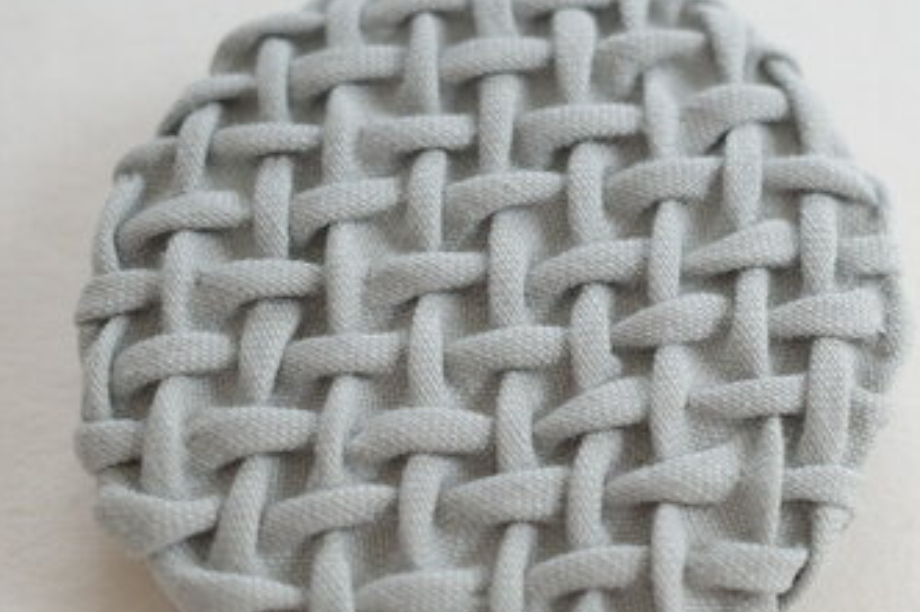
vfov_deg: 25.0
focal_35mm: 54
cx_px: 768
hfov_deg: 35.4
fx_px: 1379
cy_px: 357
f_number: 2.8
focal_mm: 18.3
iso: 800
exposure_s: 1/30
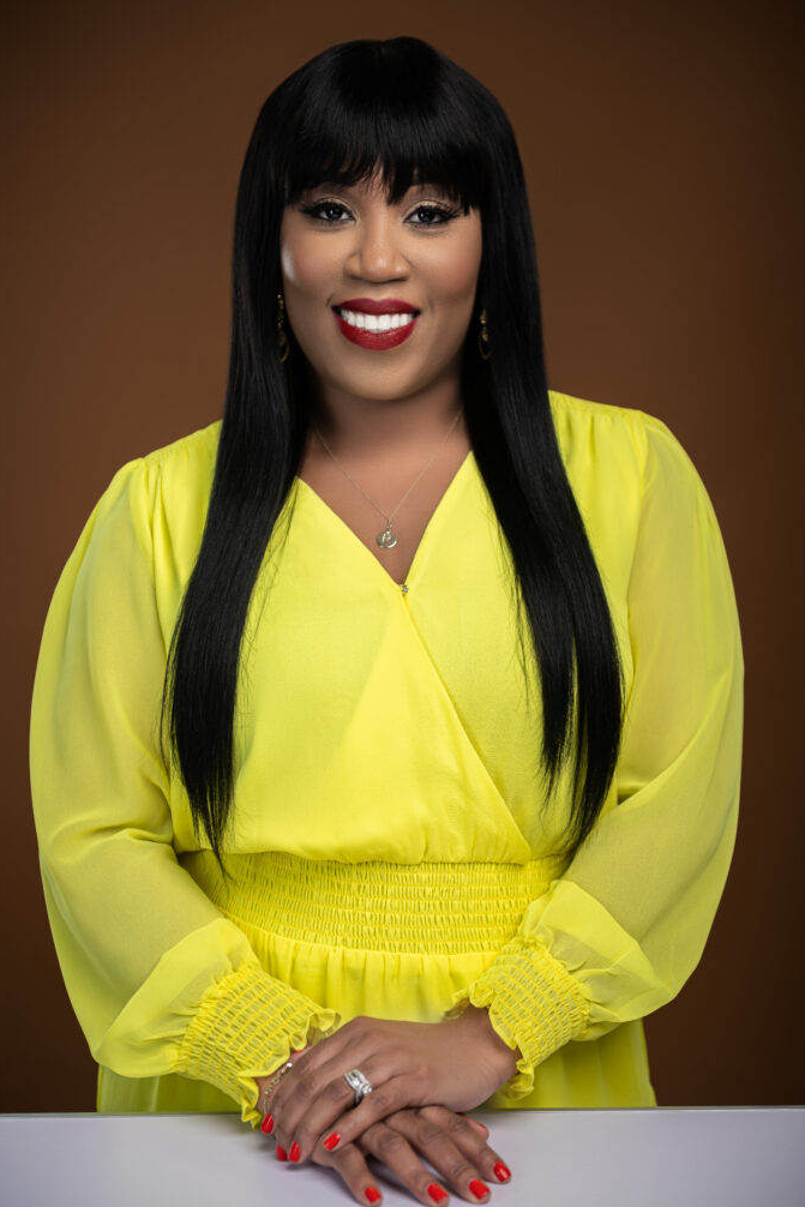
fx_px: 1911
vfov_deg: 35.0
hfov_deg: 23.8
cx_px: 406
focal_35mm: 57
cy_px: 605
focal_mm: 56
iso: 100
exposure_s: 1/200
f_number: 10
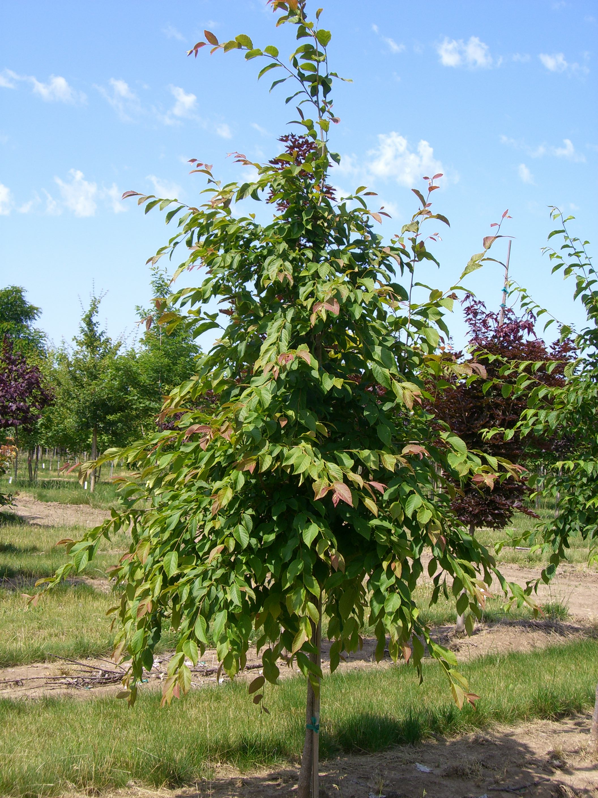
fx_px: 1267
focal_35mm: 55
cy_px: 399
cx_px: 299
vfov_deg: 34.9
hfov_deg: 26.6
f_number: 5.2
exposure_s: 1/250
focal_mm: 9
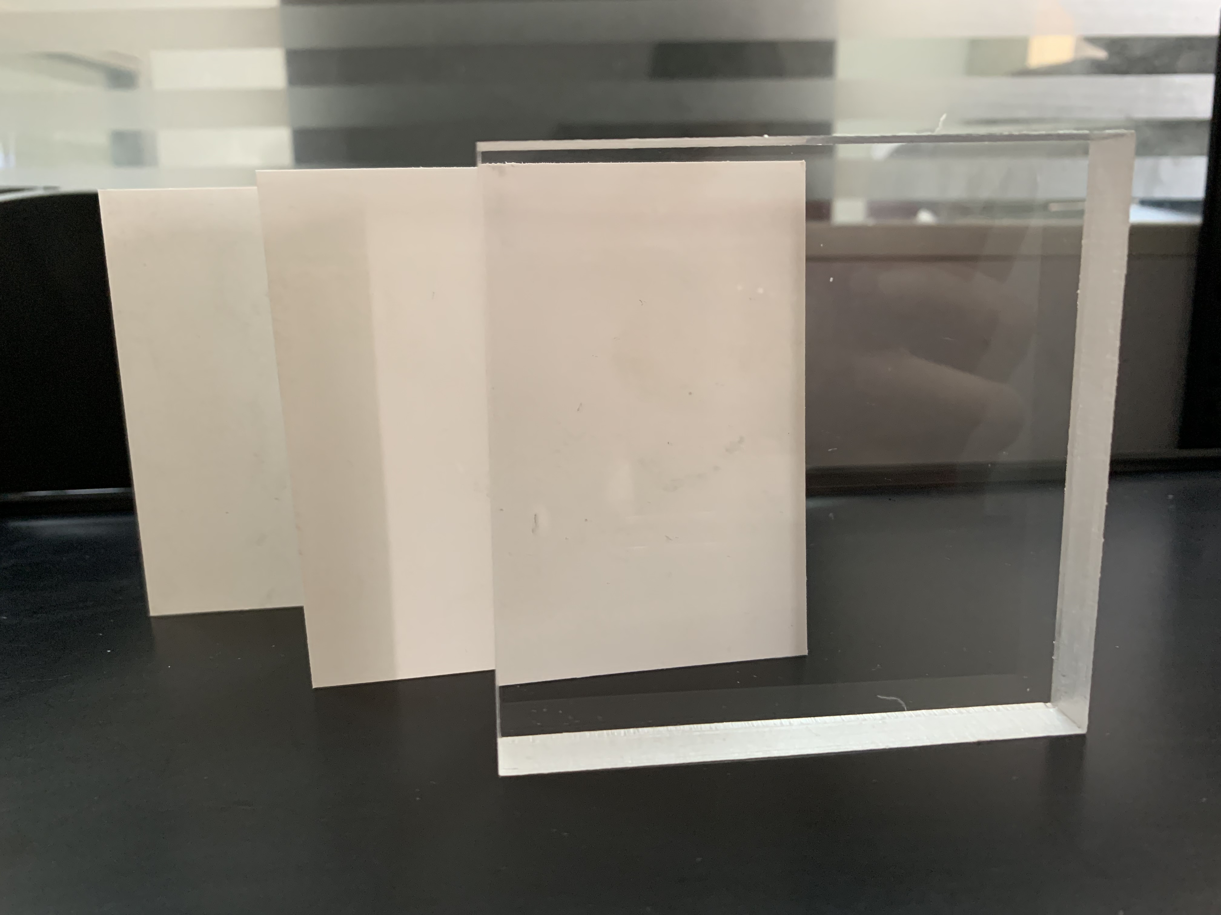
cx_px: 610
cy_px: 458
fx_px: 917
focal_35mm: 26
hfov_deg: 67.3
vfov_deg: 53.1
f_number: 1.8
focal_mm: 4.25
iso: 400
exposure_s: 1/50
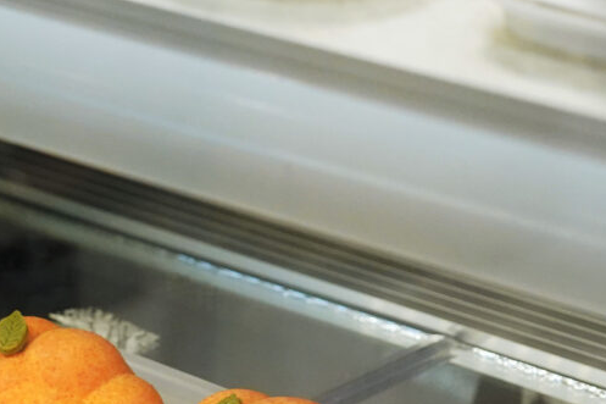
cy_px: 109
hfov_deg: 9.9
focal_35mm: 206
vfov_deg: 6.7
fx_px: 3466
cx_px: -111
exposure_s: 1/1250
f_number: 4
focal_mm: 50
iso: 2500
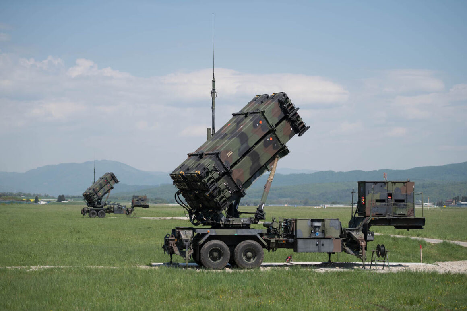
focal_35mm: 90
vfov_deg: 15.2
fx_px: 1167
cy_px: 156
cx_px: 234
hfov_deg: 22.6
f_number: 2.8
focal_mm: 90
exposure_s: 1/2000
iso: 80
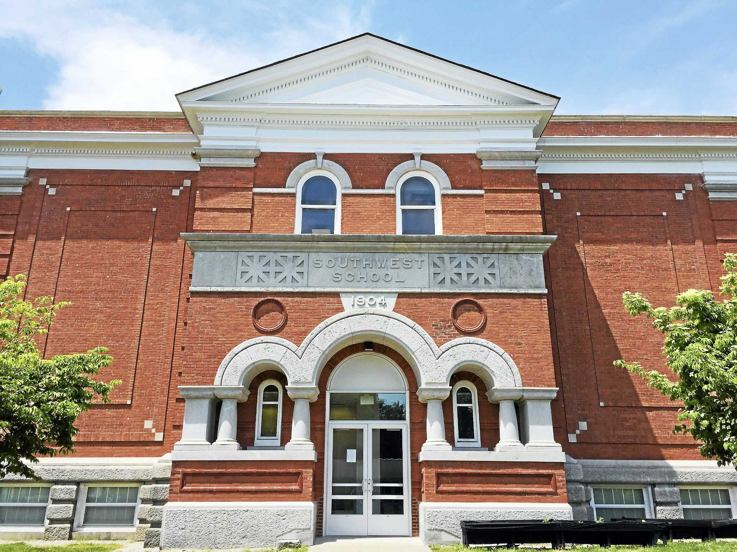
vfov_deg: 48.2
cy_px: 276
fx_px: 617
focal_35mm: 29
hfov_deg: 61.7
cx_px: 368
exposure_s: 1/1364
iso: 32
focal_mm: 4.15
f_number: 2.2
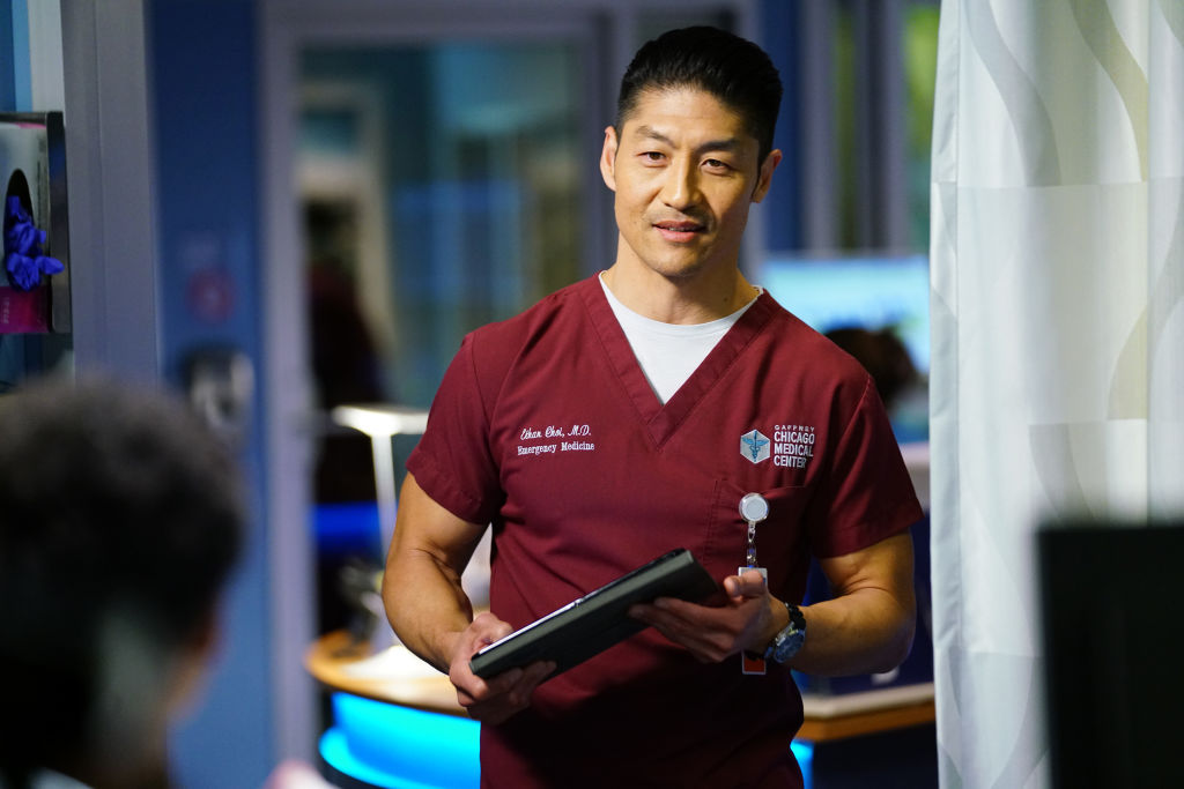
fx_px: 4868
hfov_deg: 13.9
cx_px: 592
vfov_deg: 9.3
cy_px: 394
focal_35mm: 148
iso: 3200
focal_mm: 148
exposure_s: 1/200
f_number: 2.8
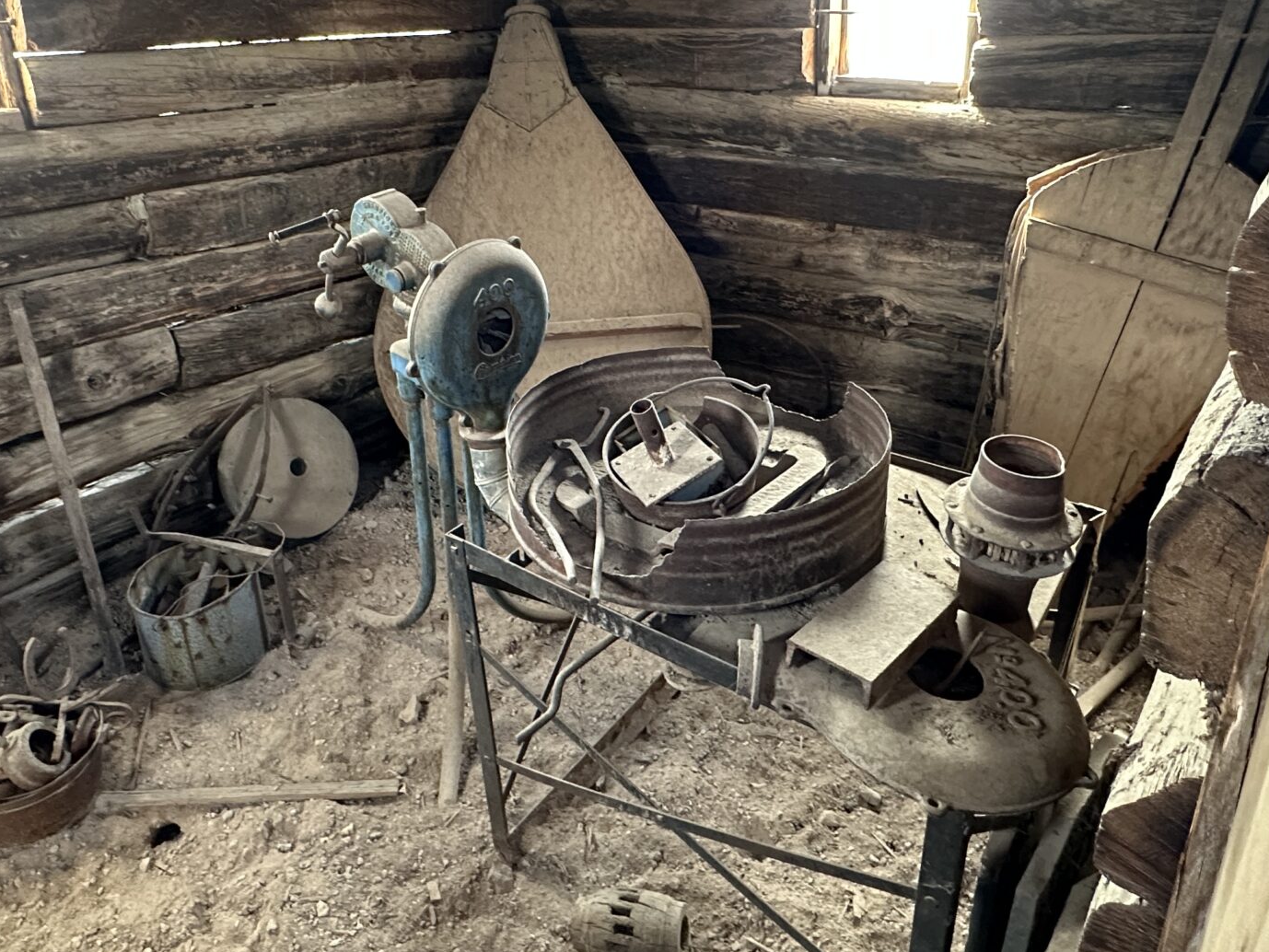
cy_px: 353
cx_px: 569
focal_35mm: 26
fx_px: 953
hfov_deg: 67.1
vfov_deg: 52.5
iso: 500
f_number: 2.2
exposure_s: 1/60
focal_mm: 2.22
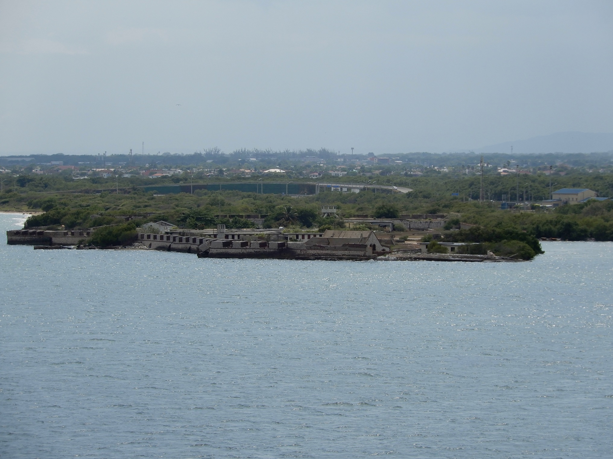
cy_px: 230
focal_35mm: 200
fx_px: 3541
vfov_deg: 7.4
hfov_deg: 9.9
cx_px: 306
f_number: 5.6
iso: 80
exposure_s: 1/800
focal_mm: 35.7
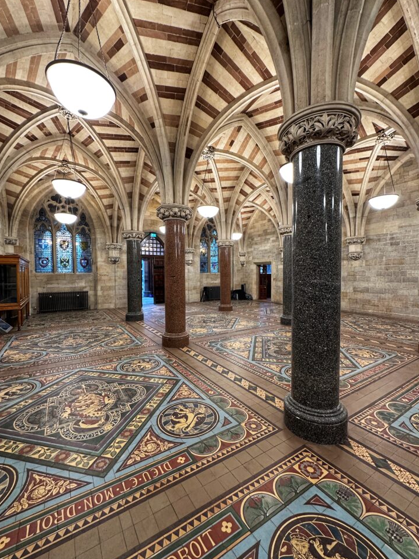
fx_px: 242
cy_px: 284
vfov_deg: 98.2
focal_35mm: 15
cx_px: 210
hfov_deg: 81.7
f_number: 2.2
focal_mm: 2.22
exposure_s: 1/50
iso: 250
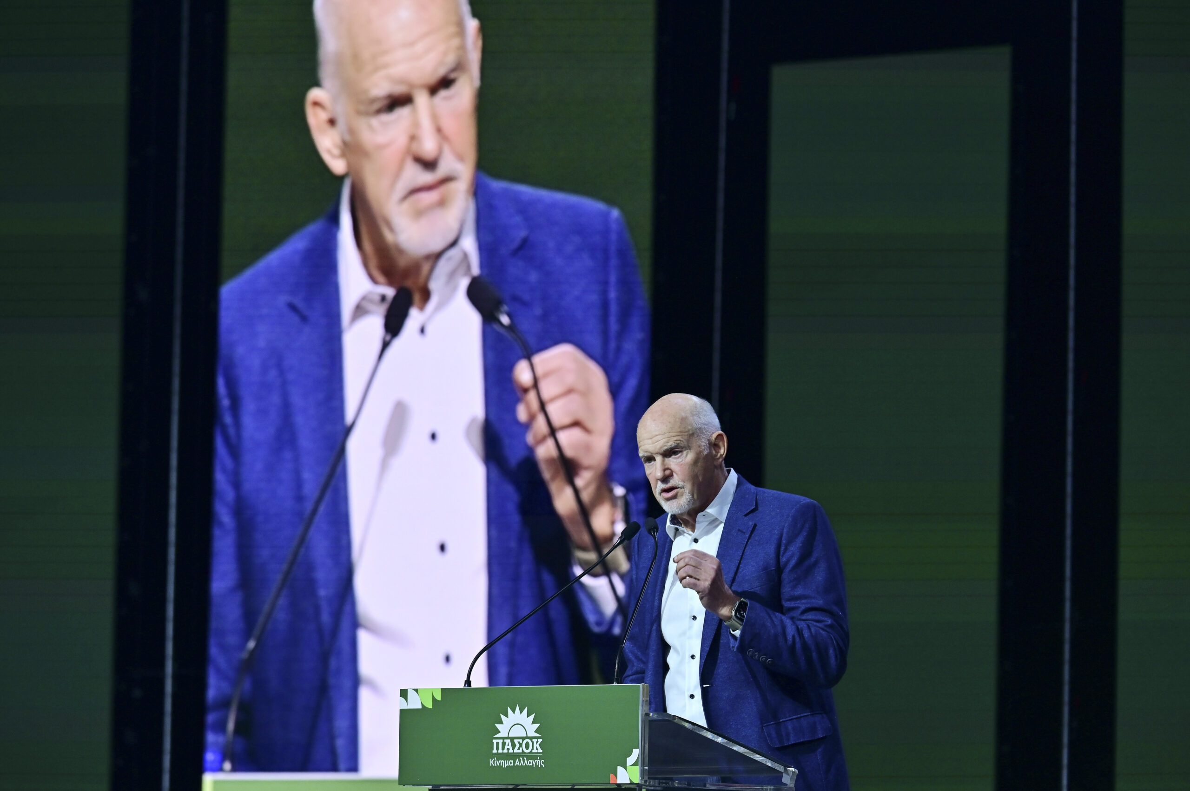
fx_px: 8588
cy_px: 396
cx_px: 595
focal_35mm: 260
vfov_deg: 5.3
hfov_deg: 7.9
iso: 1600
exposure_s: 1/160
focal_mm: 260
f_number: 5.6
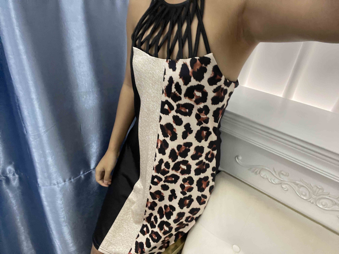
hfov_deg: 73.9
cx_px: 170
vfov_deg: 58.9
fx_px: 225
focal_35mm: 23
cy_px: 127
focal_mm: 2.71
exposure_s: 1/33
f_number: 2.2
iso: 250
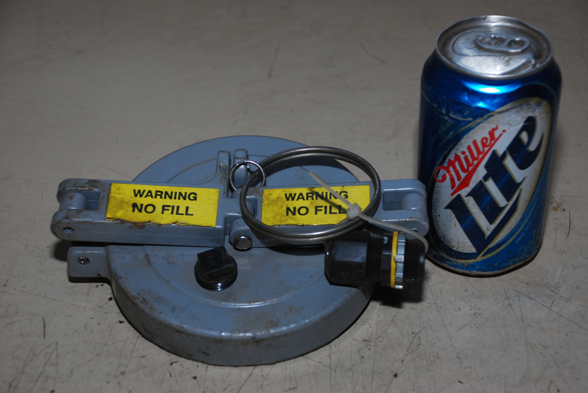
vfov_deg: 15.8
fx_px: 1423
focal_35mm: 87
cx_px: 294
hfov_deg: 23.4
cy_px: 196
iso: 200
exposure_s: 1/60
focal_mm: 58
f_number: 5.3
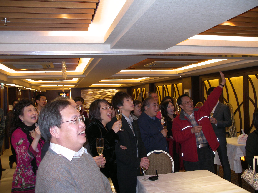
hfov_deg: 50.1
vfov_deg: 38.7
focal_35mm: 37
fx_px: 276
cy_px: 96
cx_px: 129
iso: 200
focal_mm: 7.8
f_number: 2.8
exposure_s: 1/40
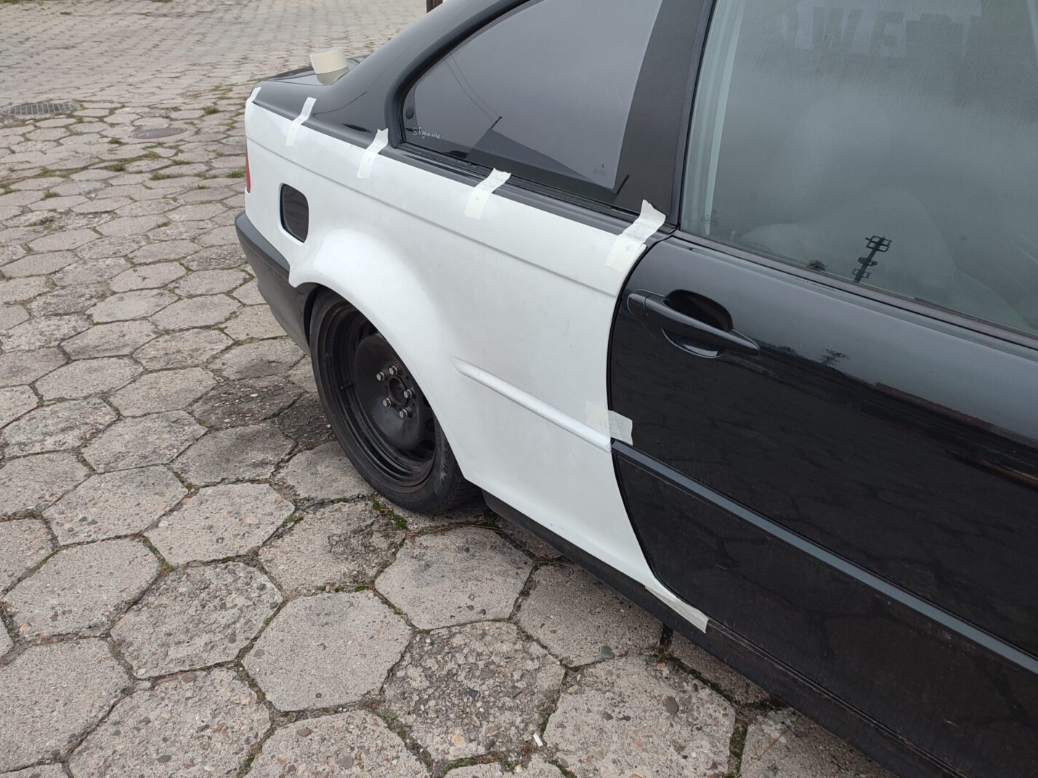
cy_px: 424
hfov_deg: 63.5
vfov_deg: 49.7
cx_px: 518
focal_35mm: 28
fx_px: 839
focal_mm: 6.04
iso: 269
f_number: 1.9
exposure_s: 1/33
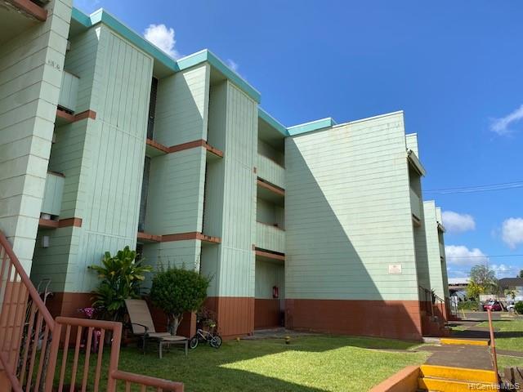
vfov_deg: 53.1
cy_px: 196
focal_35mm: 26
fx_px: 393
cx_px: 262
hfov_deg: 67.3
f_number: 1.8
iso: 32
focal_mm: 4.25
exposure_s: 1/2315
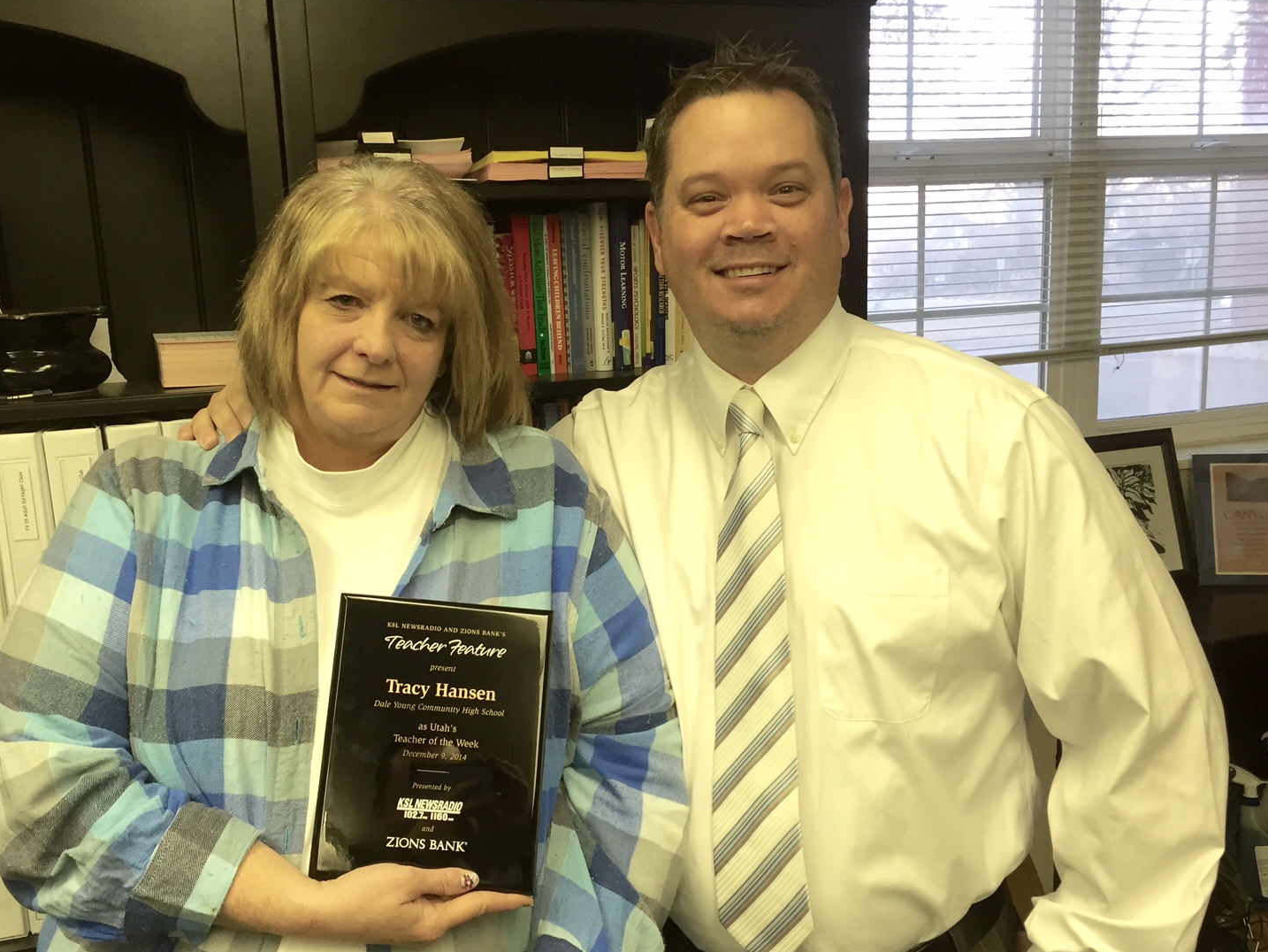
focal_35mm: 33
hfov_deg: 55.2
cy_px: 495
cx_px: 550
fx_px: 1209
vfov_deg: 42.9
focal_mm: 4.15
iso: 64
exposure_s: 1/30
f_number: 2.2
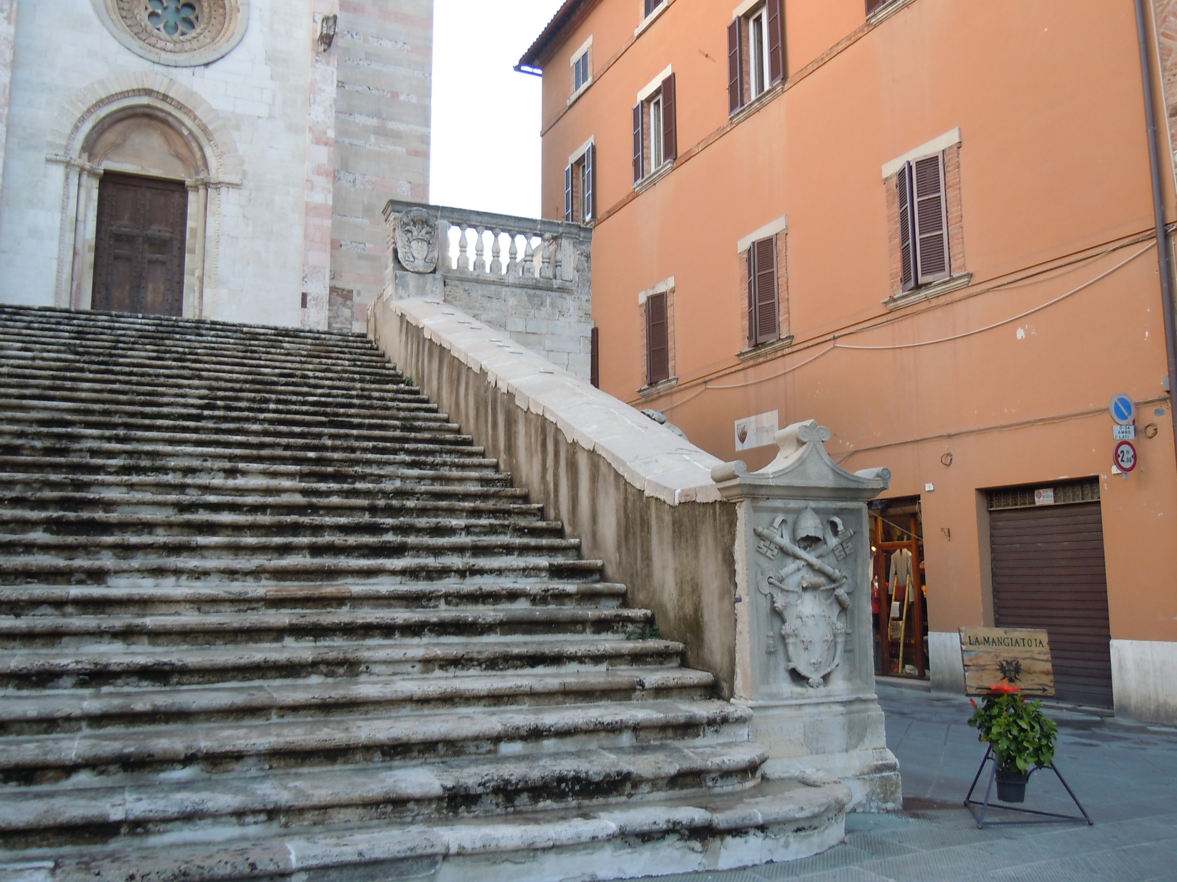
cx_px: 588
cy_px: 441
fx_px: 1020
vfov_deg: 46.8
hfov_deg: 60.0
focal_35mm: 30
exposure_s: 1/30
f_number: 3.5
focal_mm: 5.4
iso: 100
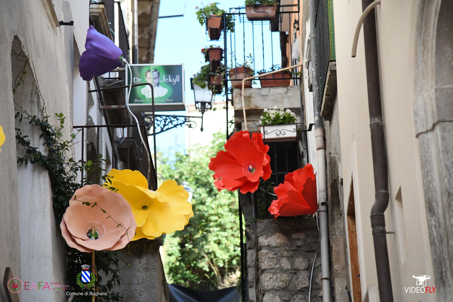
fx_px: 1510
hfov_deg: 17.1
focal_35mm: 120
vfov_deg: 11.4
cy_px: 151
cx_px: 226
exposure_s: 1/8000
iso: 8000
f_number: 4
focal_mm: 120
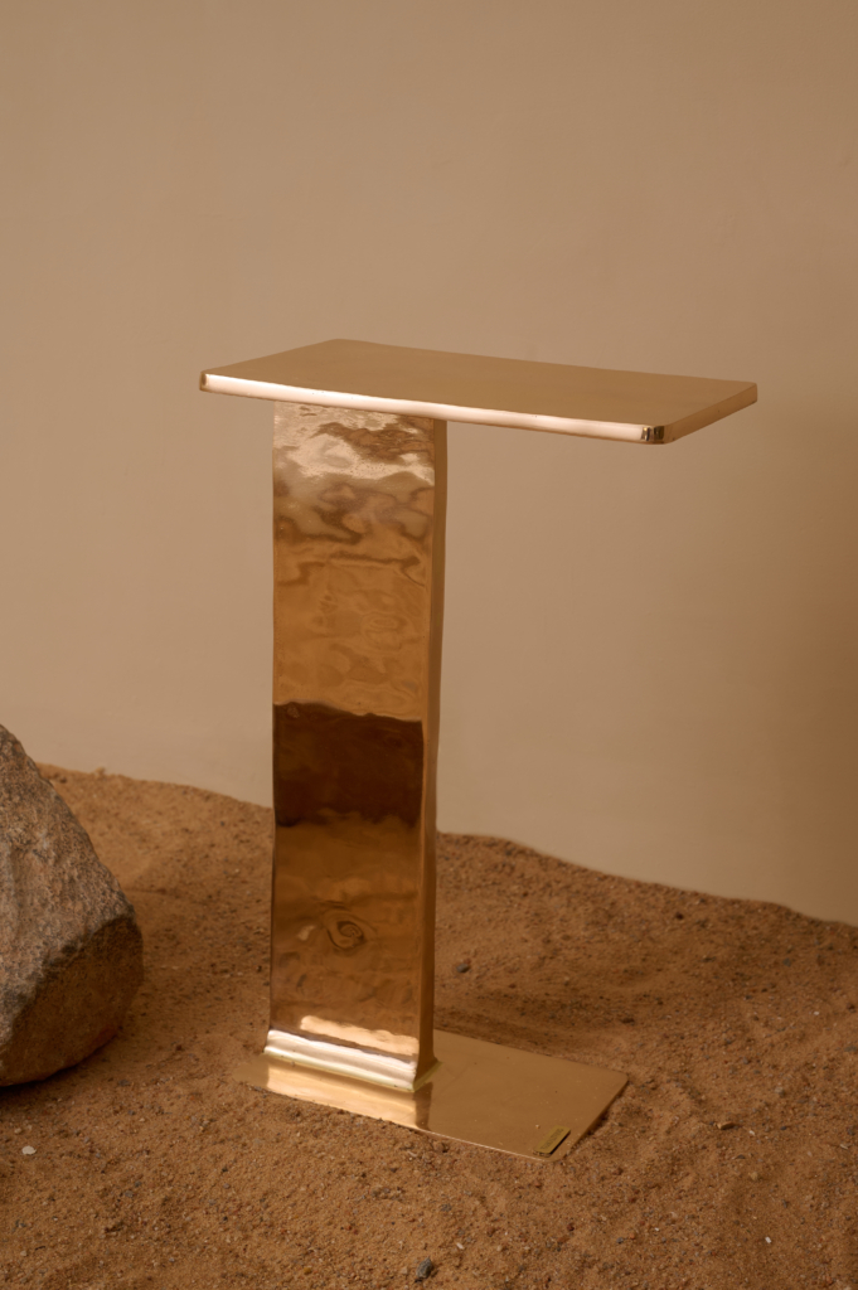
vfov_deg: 39.6
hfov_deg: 26.9
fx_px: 1790
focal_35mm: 50
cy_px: 645
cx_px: 429
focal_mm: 50
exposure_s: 1/160
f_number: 7.1
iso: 160
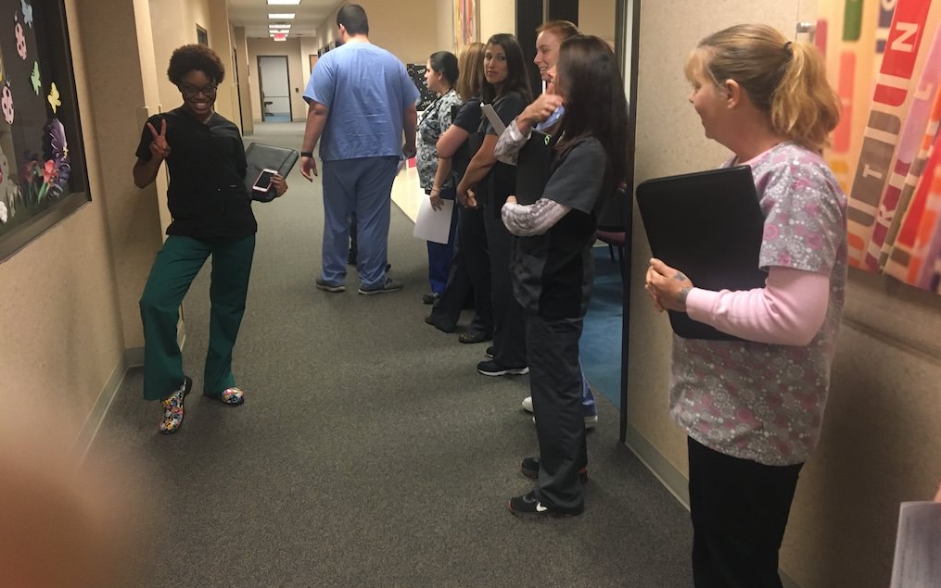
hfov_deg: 61.2
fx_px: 795
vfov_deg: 40.6
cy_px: 280
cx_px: 473
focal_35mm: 31
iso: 125
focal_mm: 4.15
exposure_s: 1/30
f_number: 2.2
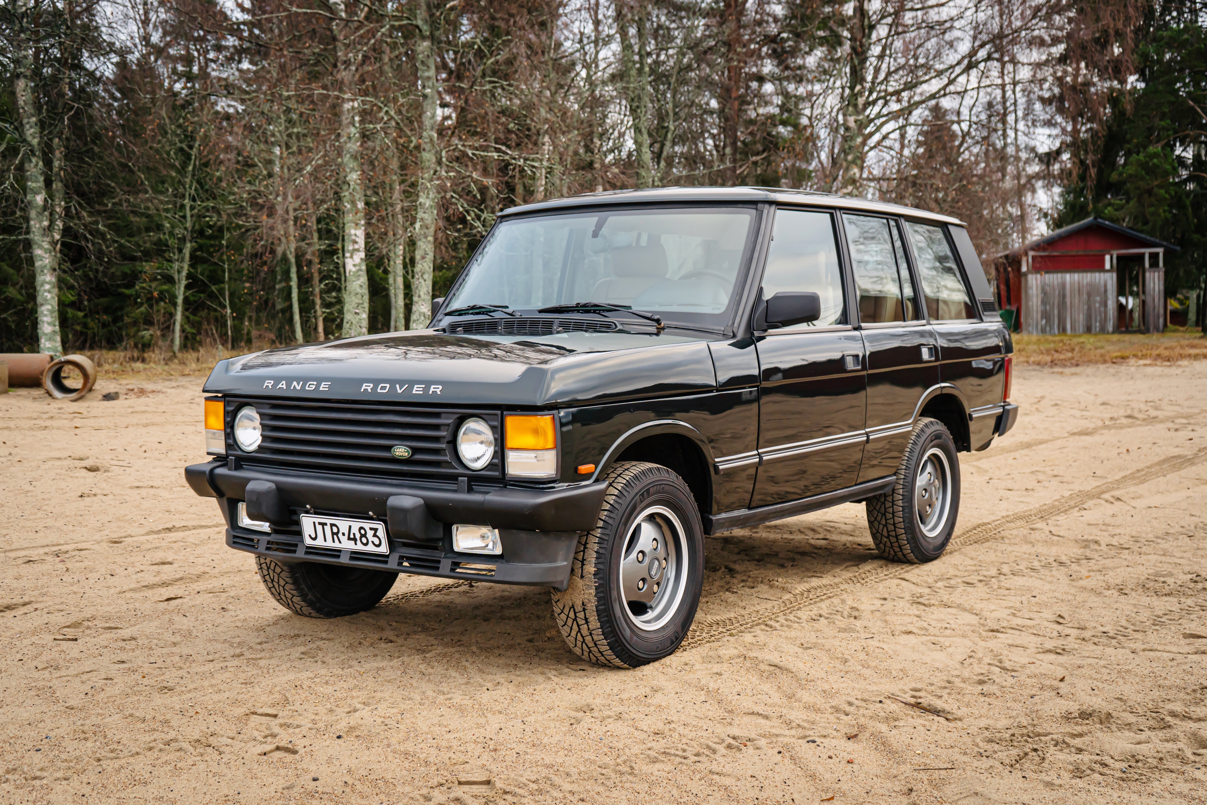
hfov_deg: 48.5
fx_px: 1341
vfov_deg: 33.4
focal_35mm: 40
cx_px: 604
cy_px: 402
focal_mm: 40
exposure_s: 1/200
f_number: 5.6
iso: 500
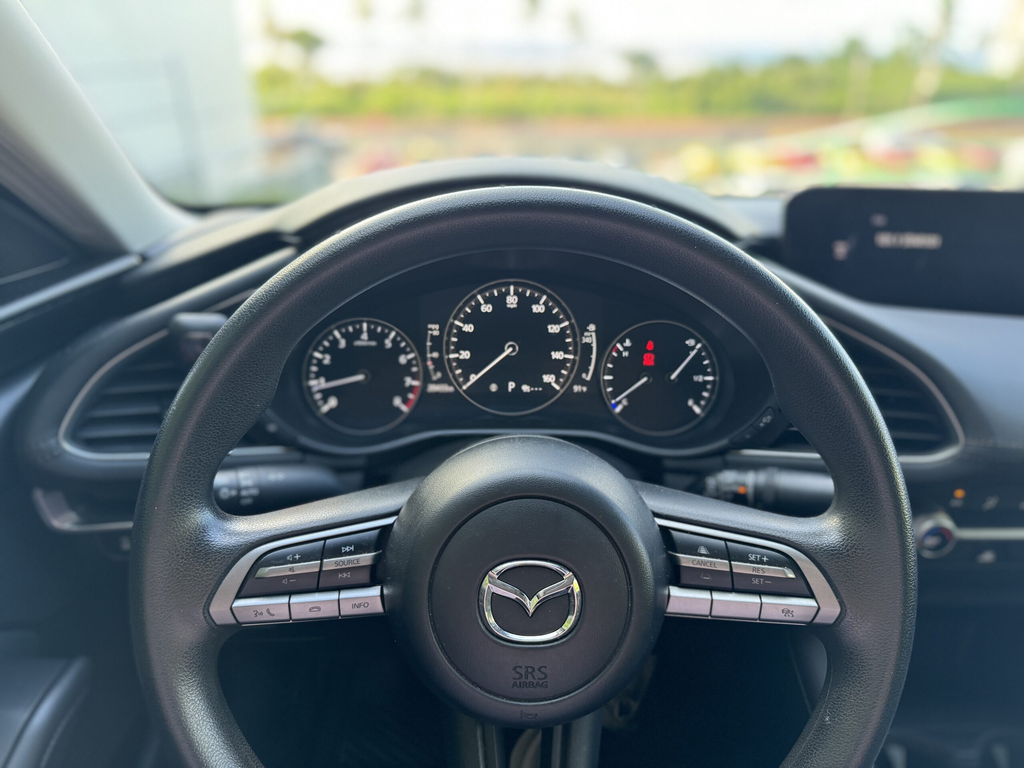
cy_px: 384
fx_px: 710
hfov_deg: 71.6
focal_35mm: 24
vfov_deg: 56.8
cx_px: 512
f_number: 1.78
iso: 200
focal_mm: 6.76
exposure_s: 1/102
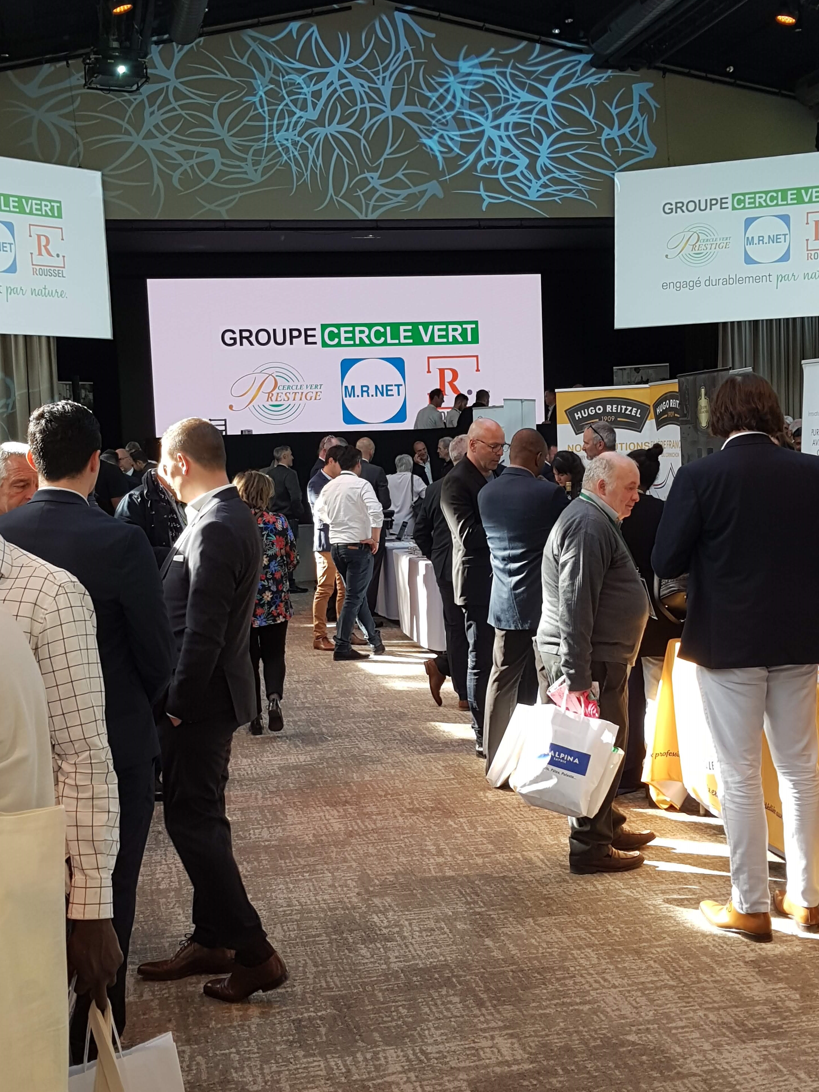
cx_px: 398
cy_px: 541
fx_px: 852
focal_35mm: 27
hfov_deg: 51.3
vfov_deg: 65.3
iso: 80
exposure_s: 1/100
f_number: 1.7
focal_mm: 4.2
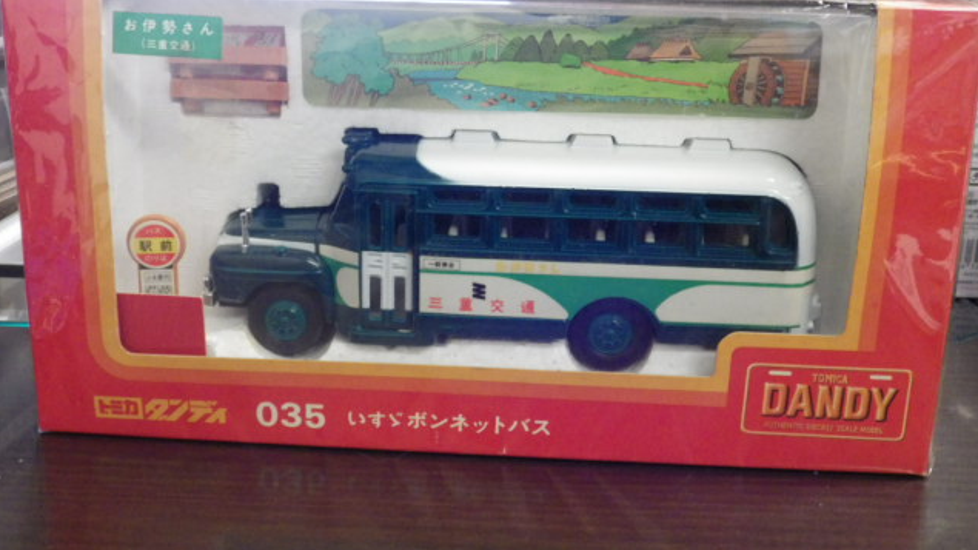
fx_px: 1167
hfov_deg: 45.5
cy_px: 185
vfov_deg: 26.4
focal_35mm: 45
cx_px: 488
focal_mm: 7.4
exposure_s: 1/40
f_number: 3.6
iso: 800
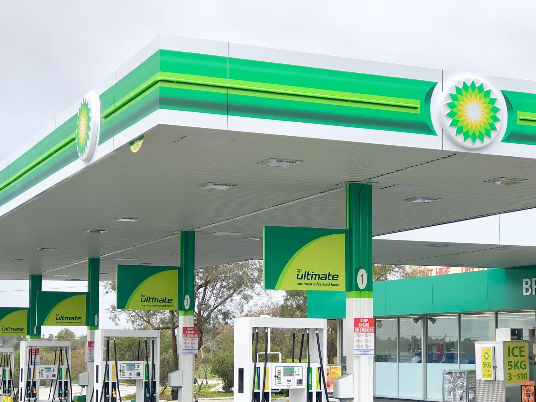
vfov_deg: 19.6
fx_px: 1161
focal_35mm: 75
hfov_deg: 26.0
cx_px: 288
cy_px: 258
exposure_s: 1/120
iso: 20
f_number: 2.8
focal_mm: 6.6
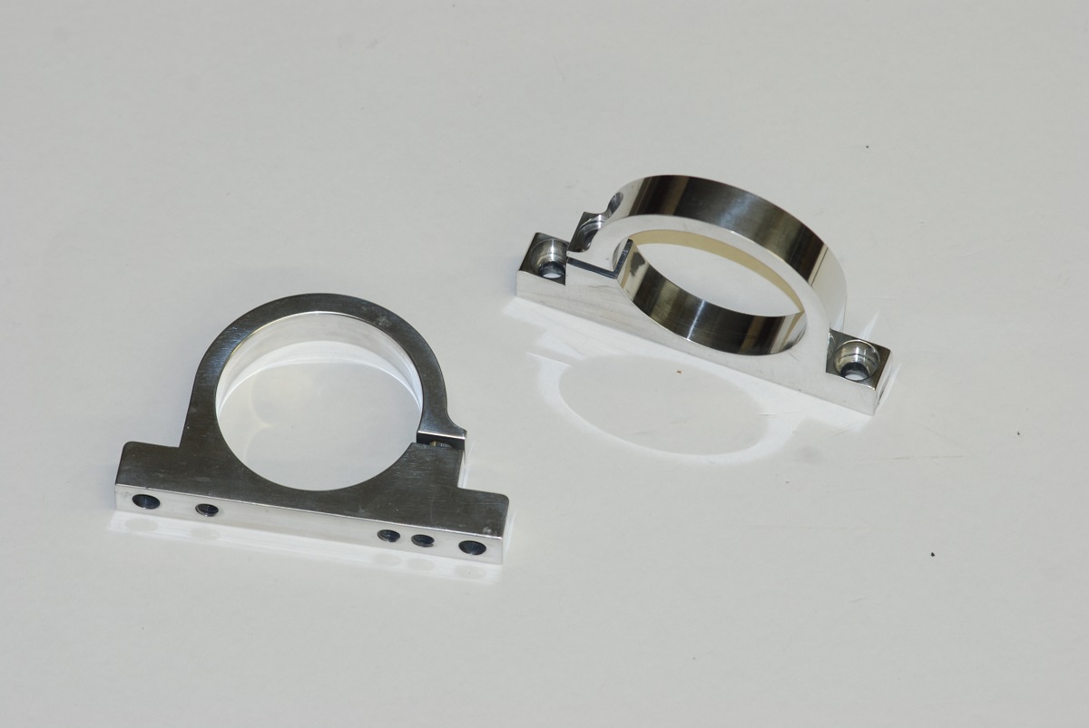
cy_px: 364
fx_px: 4770
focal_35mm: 158
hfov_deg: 13.0
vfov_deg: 8.7
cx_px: 544
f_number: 7.1
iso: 100
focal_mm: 105
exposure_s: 1/10
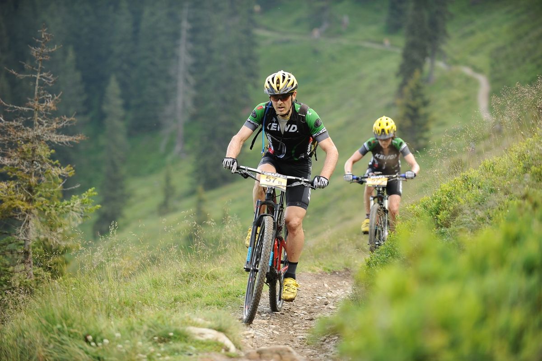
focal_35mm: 125
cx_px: 271
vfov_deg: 11.0
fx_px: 1881
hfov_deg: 16.4
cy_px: 180
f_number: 2.8
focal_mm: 125
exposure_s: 1/400
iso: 200
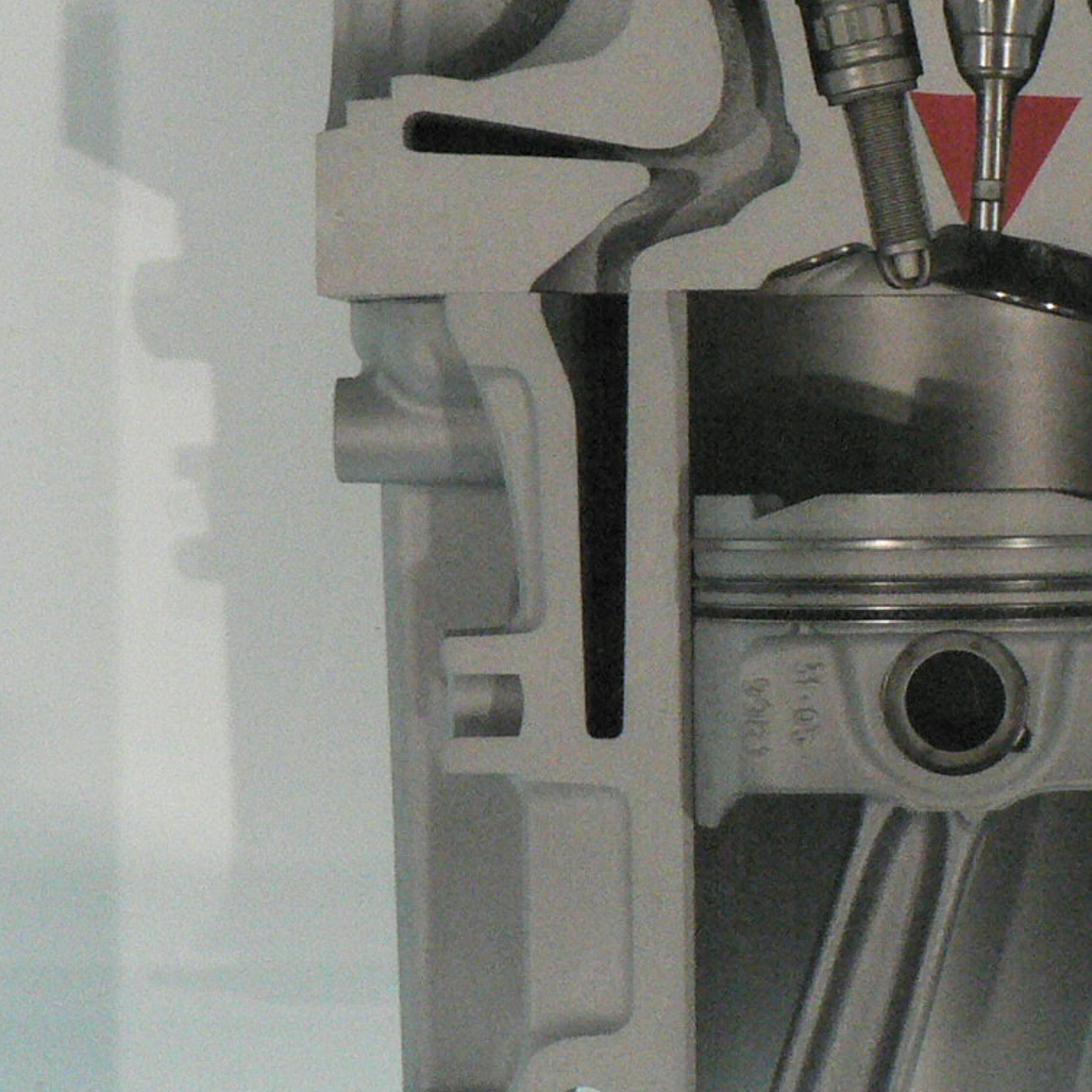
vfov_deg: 12.0
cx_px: 966
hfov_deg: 12.0
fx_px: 5139
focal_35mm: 144
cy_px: 106
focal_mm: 10.1
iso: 400
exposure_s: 1/640
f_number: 5.6
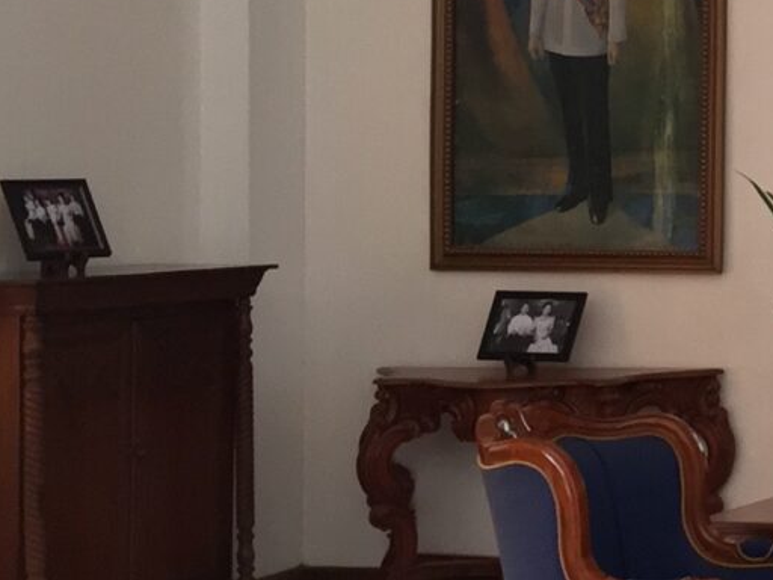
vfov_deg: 12.7
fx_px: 2590
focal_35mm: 116
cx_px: 1398
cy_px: 147
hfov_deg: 14.8
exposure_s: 1/30
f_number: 2.2
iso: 80
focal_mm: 4.15
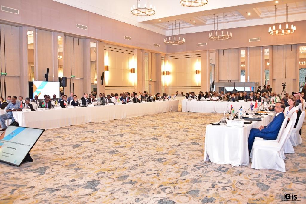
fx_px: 238
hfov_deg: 65.5
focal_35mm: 28
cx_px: 153
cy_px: 102
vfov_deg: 46.4
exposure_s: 1/80
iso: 3200
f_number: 4.5
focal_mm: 28
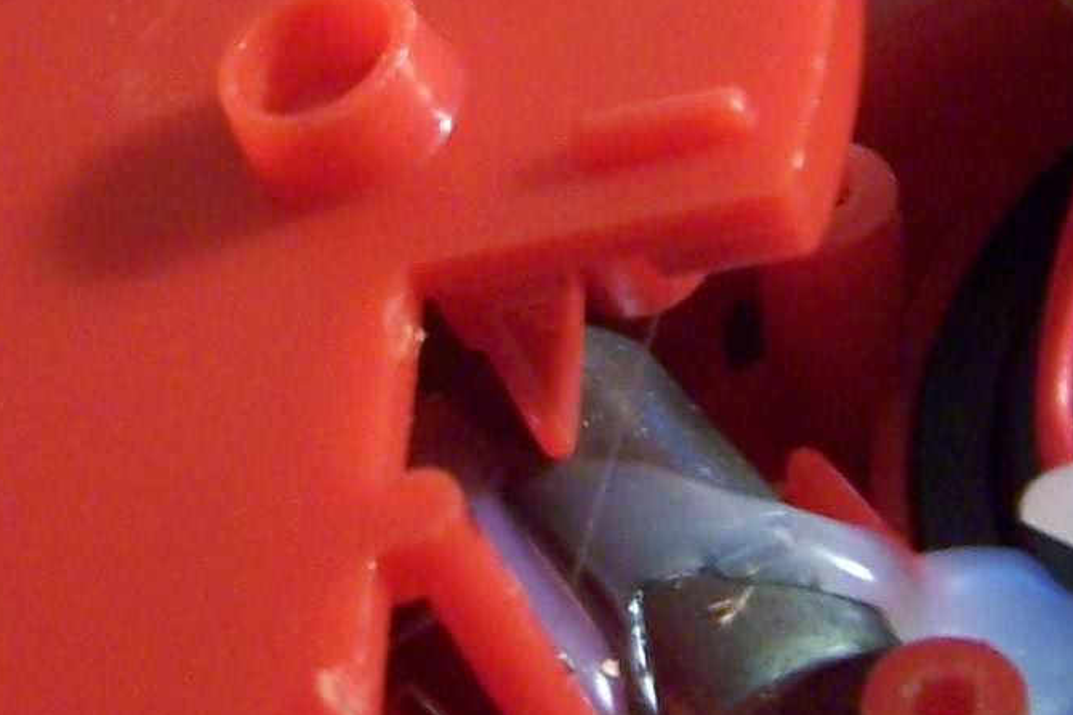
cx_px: 682
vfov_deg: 10.1
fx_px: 4051
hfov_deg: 15.1
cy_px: 300
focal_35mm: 136
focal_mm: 6.3
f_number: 2.8
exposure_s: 1/15
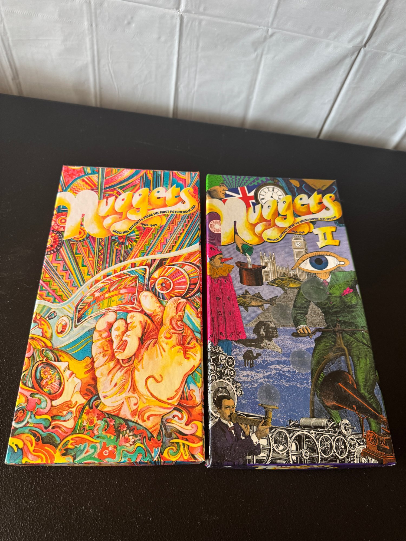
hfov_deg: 56.8
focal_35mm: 24
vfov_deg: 71.6
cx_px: 203
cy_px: 270
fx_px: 375
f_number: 1.78
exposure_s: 1/120
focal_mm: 6.76
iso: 200
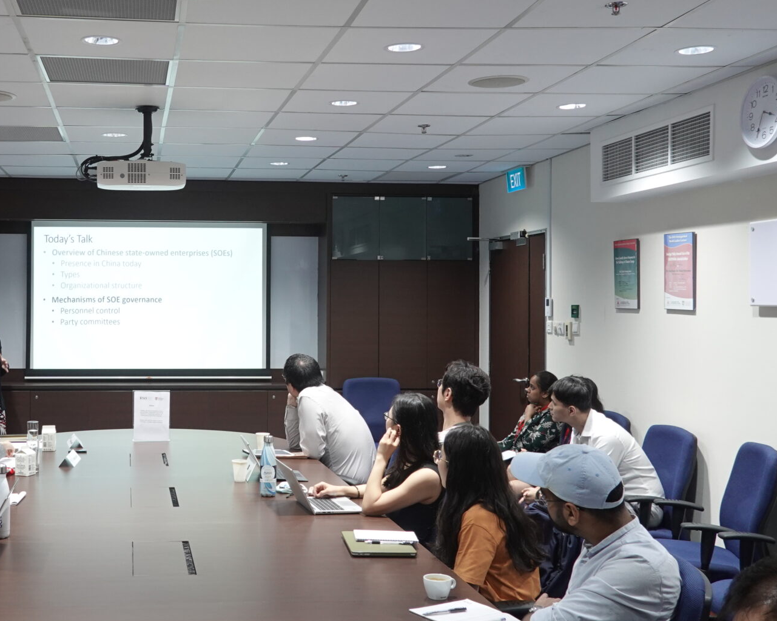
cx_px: 207
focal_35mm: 45
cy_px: 294
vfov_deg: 33.4
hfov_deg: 40.2
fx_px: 1035
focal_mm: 9.02
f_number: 2.8
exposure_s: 1/30
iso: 250
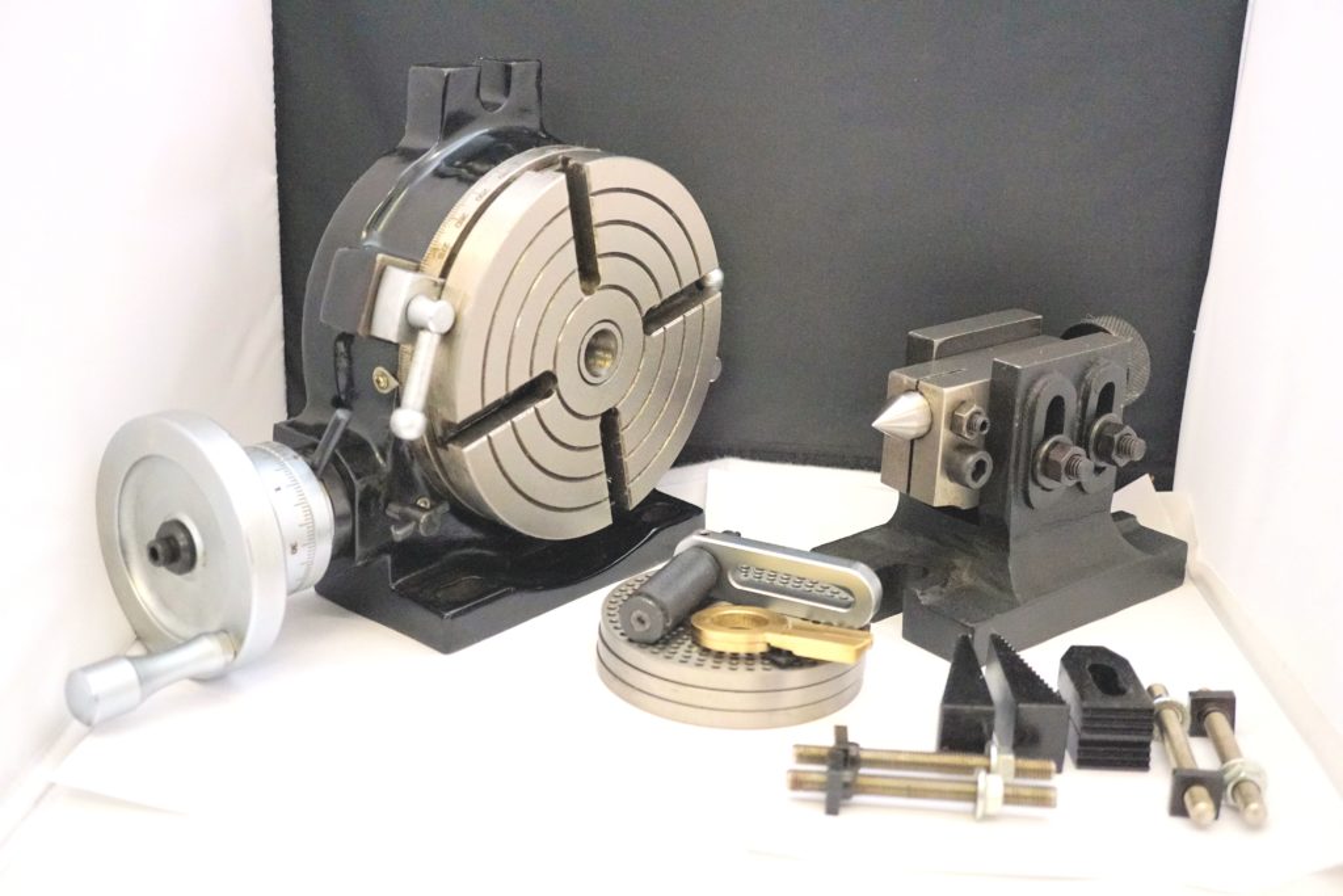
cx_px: 672
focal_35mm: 45
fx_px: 1679
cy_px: 448
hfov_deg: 43.6
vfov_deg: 29.9
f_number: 3.5
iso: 2000
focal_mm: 30
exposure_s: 1/160
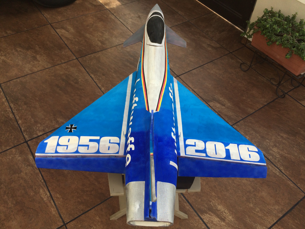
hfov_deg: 61.7
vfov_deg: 48.2
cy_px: 114
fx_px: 256
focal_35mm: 29
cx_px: 152
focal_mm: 4.15
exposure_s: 1/820
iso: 32
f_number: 2.2
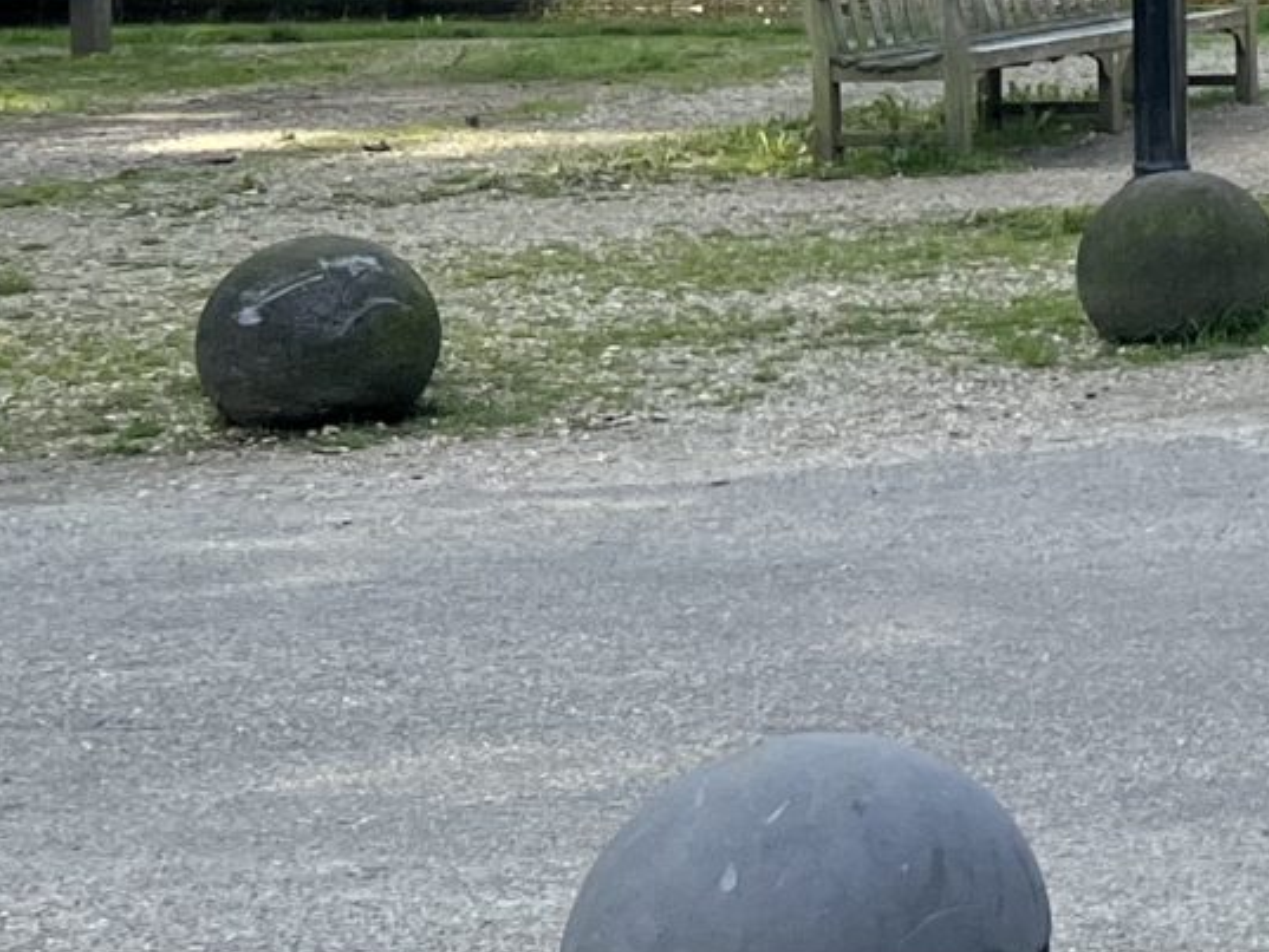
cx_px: 2885
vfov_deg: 11.7
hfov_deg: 12.8
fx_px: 4547
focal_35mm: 124
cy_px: -191
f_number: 1.5
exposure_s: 1/2353
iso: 50
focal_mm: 5.7
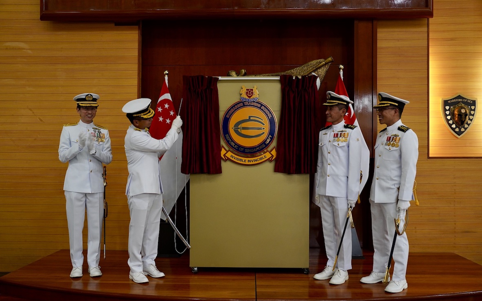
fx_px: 407
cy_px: 161
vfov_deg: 40.6
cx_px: 238
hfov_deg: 61.2
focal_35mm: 31
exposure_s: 1/100
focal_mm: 30
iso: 1600
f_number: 2.8
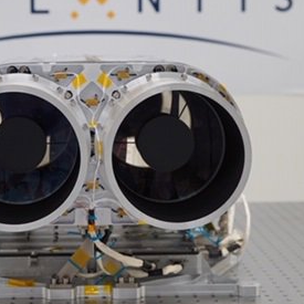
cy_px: 125
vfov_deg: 17.6
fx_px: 984
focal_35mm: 99
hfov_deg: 17.5
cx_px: 85
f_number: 4.5
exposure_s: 1/60
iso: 250
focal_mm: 50
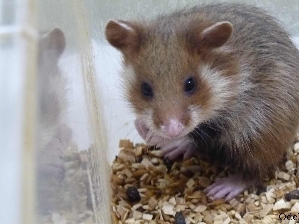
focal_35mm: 209
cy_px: 74
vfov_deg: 7.1
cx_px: 200
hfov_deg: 9.5
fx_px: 1805
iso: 800
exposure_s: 1/40
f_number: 3.7
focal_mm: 26.7
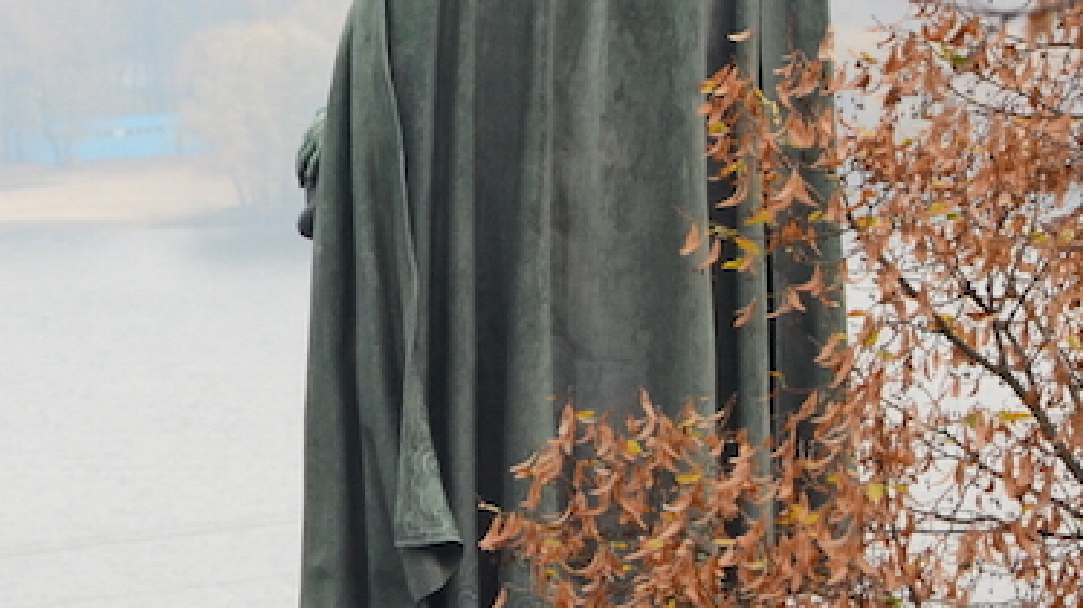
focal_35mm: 564
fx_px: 16183
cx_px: 84
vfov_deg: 2.2
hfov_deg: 3.8
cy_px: 96
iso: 800
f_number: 7.1
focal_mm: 105
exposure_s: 1/500
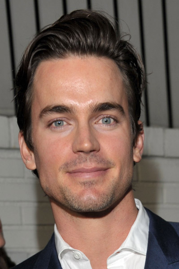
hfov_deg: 35.0
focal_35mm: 38
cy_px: 134
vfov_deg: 50.7
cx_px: 90
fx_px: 284
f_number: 5.6
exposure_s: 1/50
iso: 250
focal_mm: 38
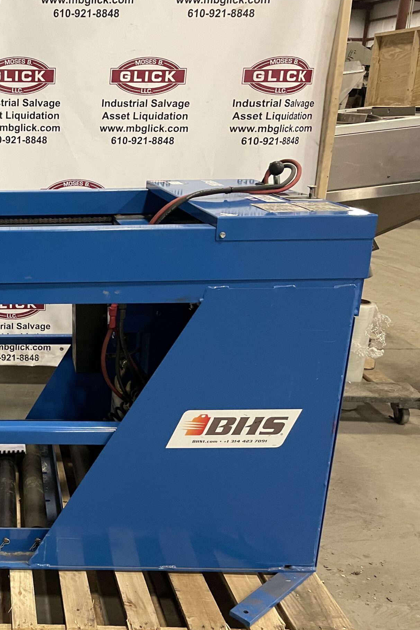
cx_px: -22
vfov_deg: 50.7
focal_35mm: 38
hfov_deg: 31.7
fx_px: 665
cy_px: 322
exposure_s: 1/60
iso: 400
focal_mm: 4.2
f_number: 1.6
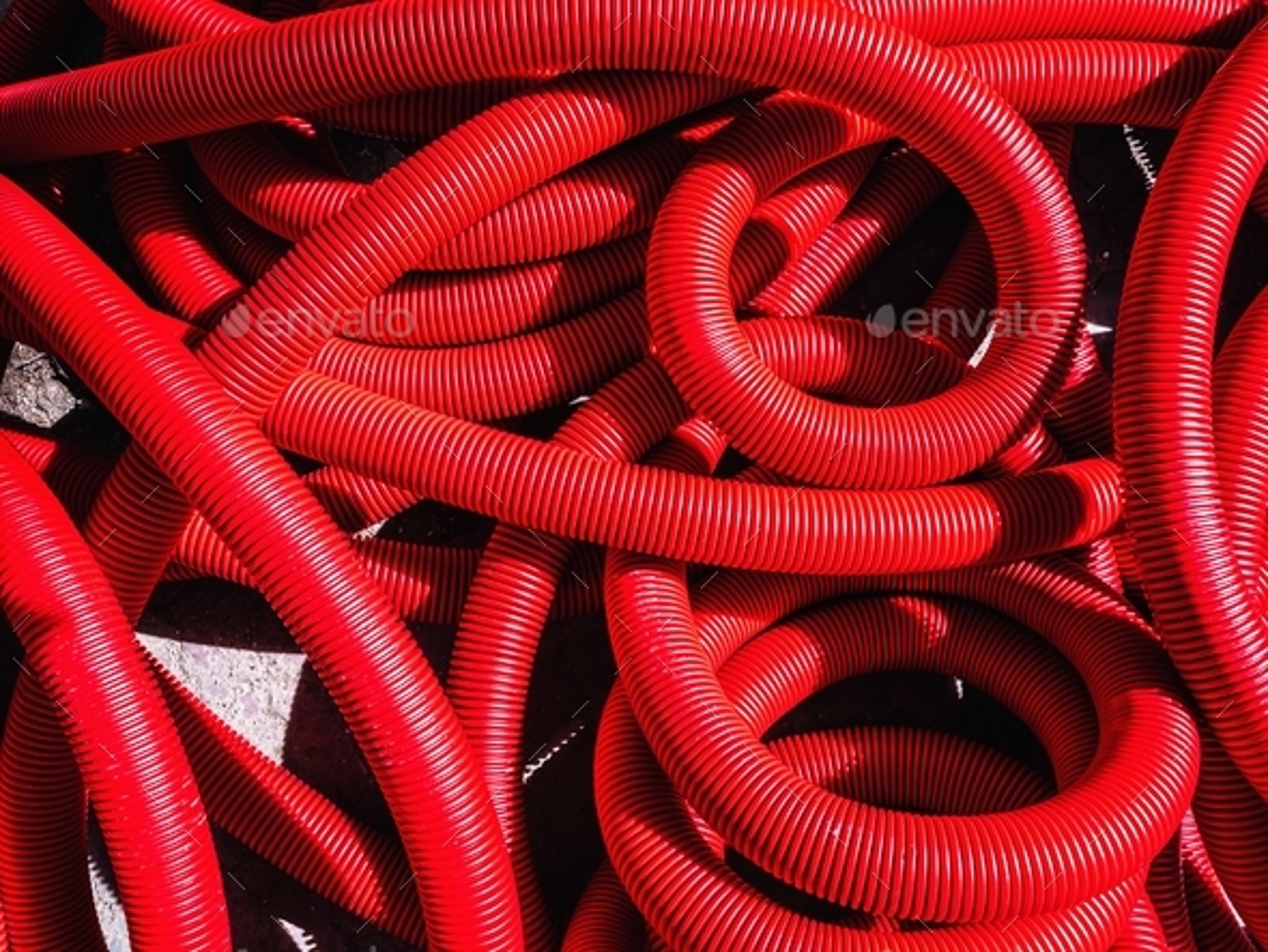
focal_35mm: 30
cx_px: 634
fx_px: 1099
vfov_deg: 46.8
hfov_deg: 59.9
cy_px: 476
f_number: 5.6
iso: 100
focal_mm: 15
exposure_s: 1/640
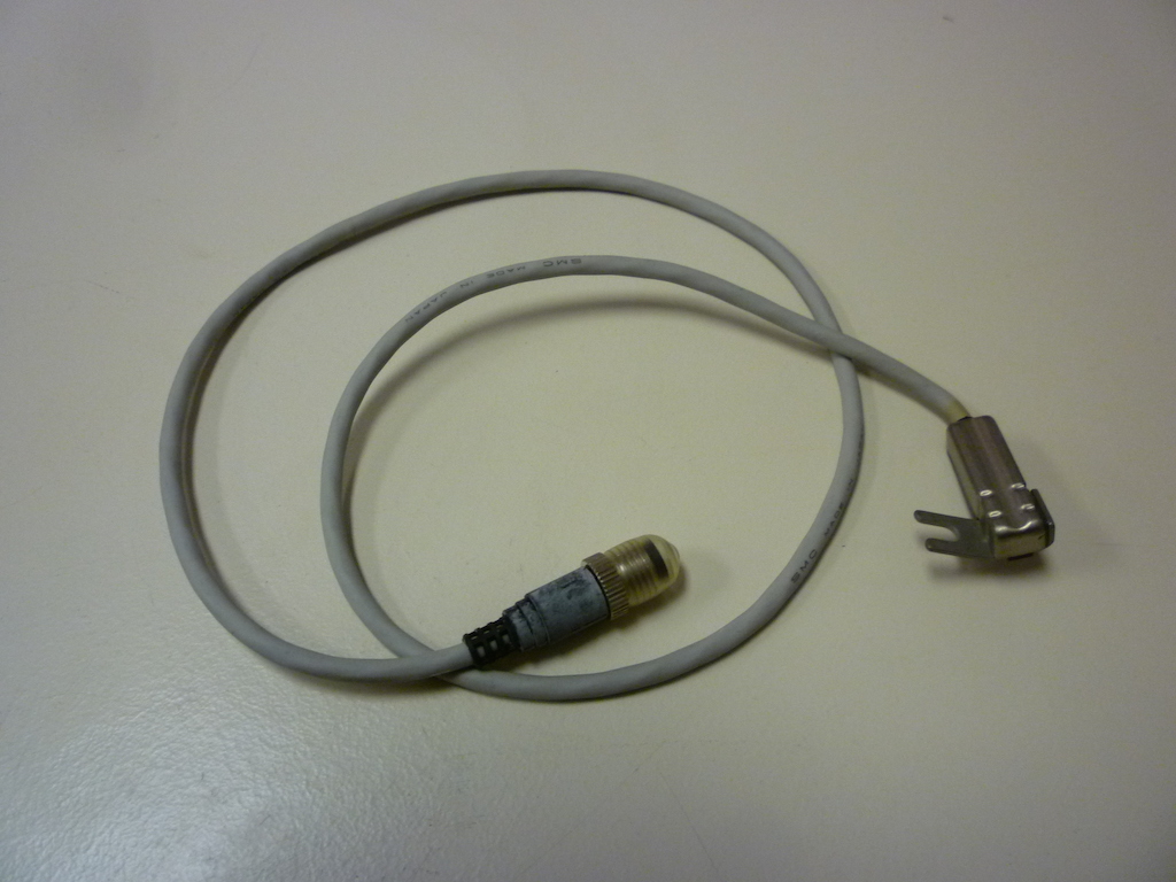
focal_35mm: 29
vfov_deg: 48.2
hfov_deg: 61.7
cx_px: 588
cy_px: 441
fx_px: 985
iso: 320
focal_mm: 5.2
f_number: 3.3
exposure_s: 1/30
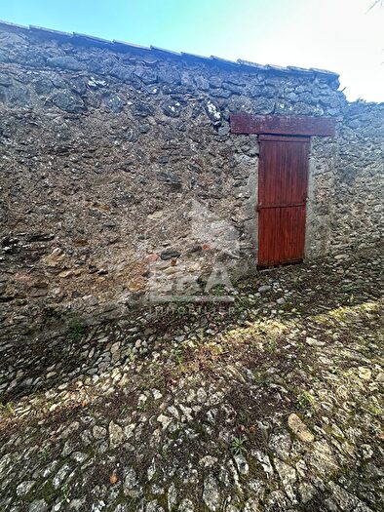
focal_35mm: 14
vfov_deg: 102.1
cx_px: 192
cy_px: 256
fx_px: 207
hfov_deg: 85.7
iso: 50
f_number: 2.2
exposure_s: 1/99
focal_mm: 2.22
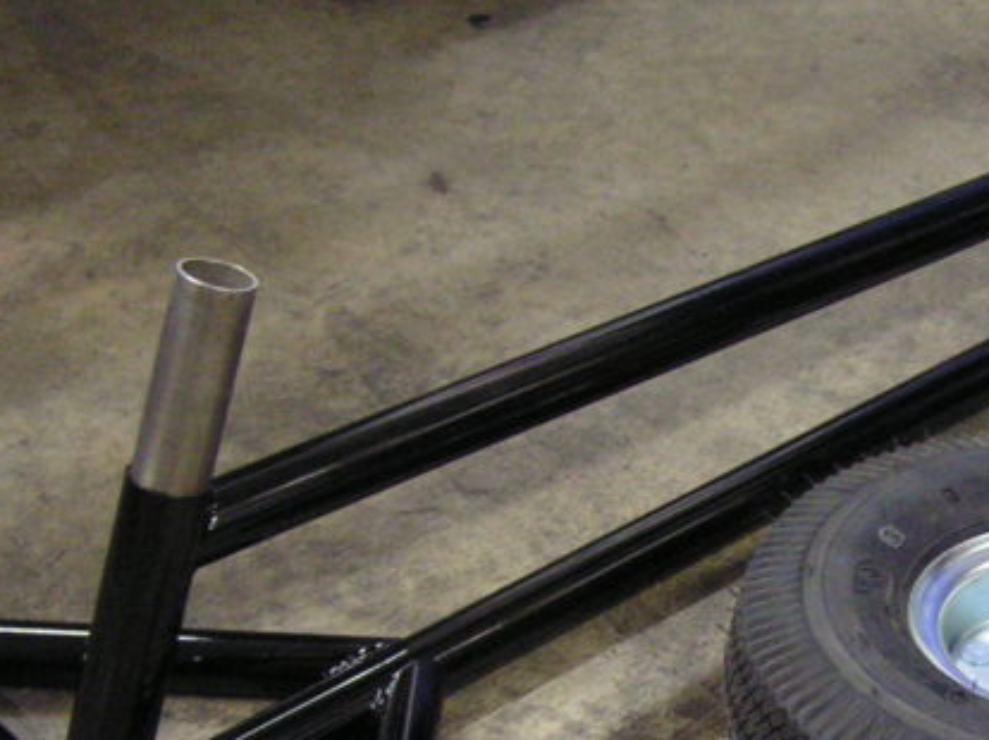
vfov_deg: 15.6
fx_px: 2684
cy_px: 625
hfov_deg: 20.4
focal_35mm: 94
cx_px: 924
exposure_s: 1/25
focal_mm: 6.3
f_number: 2.8
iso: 200
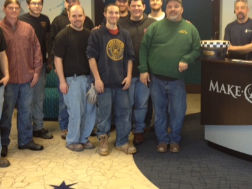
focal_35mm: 58
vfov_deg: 25.1
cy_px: 60
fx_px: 422
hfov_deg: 33.2
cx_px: 144
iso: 80
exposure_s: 1/20
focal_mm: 4.28
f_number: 2.4
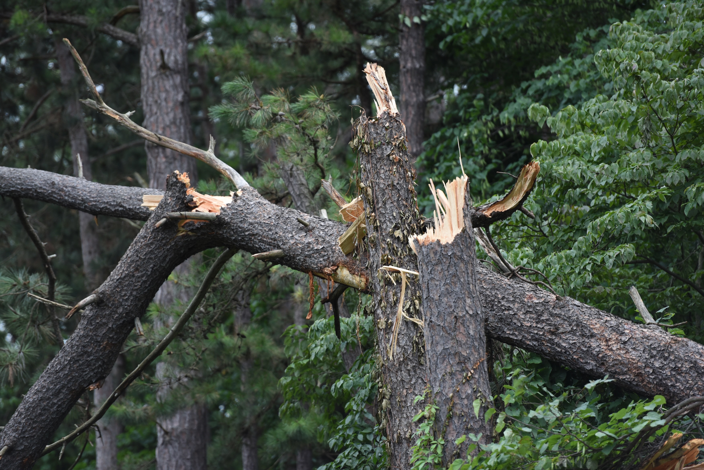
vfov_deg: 6.9
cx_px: 352
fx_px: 3913
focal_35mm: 200
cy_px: 235
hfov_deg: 10.3
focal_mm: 200
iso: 800
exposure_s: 1/320
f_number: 2.8
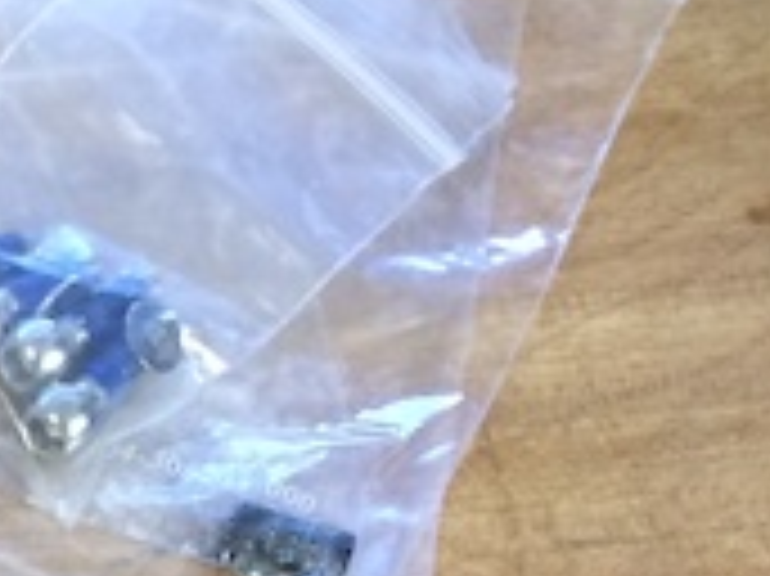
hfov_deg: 12.3
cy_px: 1161
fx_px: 3023
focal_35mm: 136
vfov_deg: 10.1
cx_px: -896
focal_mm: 4.15
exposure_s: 1/30
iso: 100
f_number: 2.2
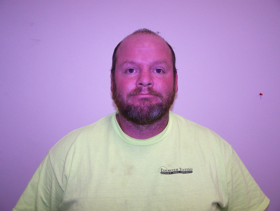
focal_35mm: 38
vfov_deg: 37.8
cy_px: 106
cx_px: 140
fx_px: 308
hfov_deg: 48.9
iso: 160
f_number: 2.8
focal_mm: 6.3
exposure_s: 1/60
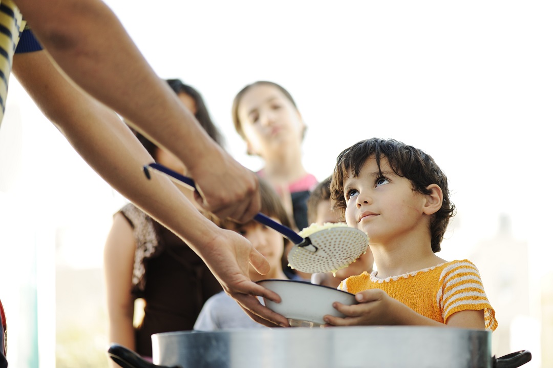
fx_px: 1611
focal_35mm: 105
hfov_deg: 19.5
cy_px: 184
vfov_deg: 13.0
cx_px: 276
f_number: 2.8
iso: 200
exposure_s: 1/320
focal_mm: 105
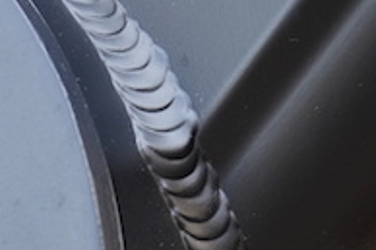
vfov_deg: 5.0
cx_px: -213
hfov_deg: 7.6
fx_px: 2755
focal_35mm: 264
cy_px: 654
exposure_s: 1/160
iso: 250
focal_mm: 40
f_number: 4
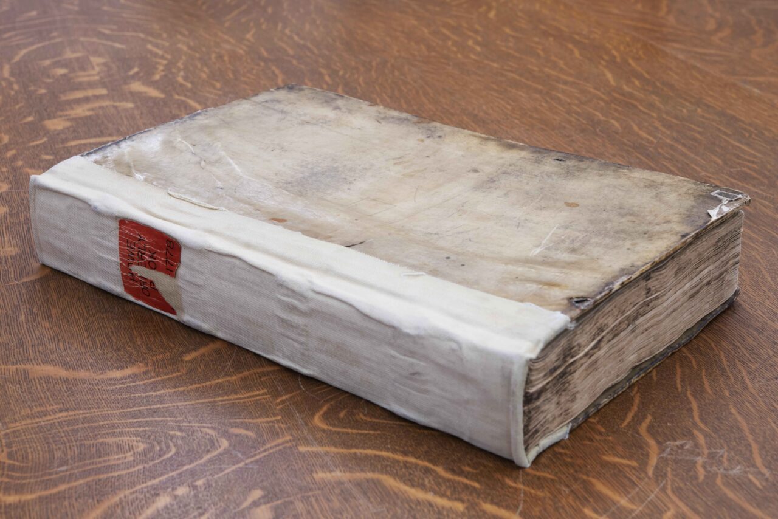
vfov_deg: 22.6
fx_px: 1297
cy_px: 260
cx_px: 389
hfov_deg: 33.4
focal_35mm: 60
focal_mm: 60
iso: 200
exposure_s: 1/2
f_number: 11
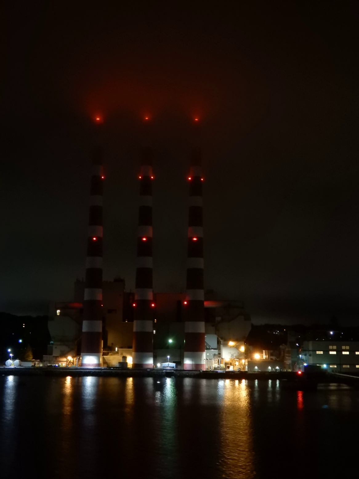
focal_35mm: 45
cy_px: 240
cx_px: 180
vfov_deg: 42.1
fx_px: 622
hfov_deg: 32.2
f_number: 4
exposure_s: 1/8
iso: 1600
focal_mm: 8
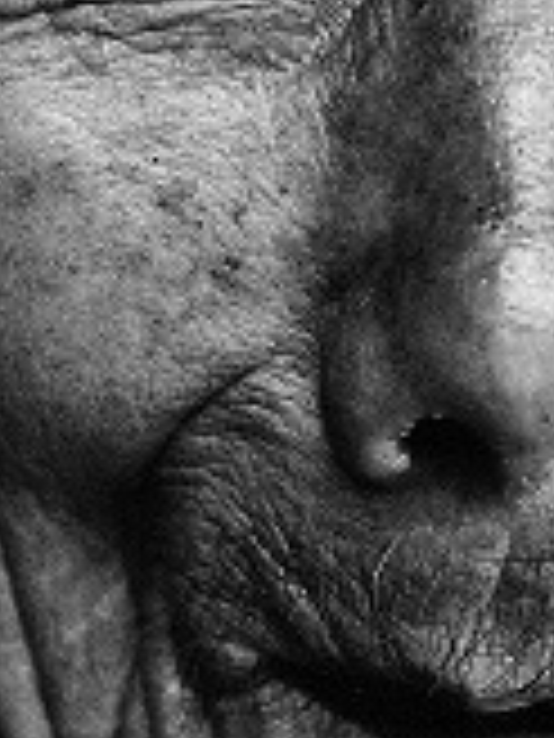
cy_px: 225
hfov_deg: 8.2
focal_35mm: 181
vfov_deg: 10.9
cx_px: 500
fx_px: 3862
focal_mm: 62
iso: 400
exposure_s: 1/100
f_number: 5.6
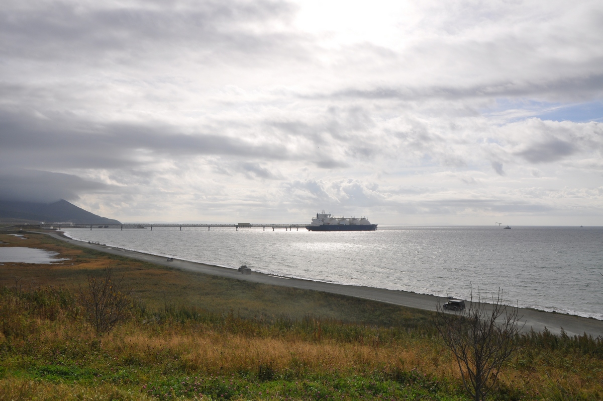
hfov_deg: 62.0
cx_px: 302
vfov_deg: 43.5
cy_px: 200
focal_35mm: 30
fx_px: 502
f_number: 11
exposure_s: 1/500
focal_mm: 20
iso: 200
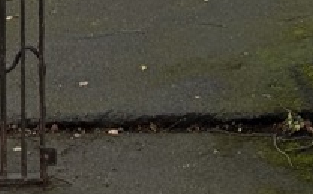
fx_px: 1329
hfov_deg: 13.4
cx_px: 208
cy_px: -461
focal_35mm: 156
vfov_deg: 7.1
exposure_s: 1/130
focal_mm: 6.76
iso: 50
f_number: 1.78
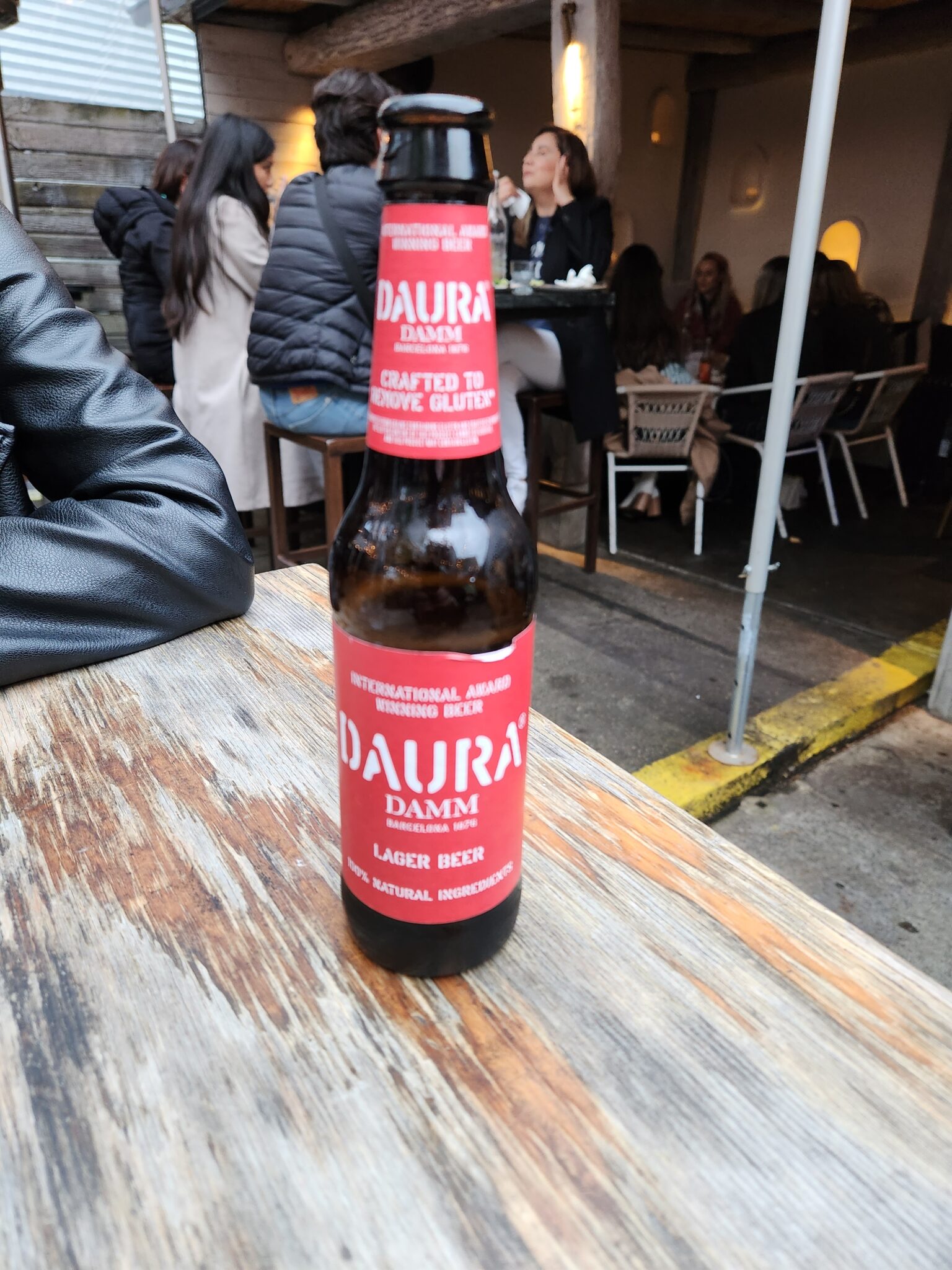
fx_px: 843
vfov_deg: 73.9
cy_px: 635
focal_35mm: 23
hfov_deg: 58.9
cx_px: 476
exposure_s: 1/120
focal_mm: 5.4
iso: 400
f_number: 1.8
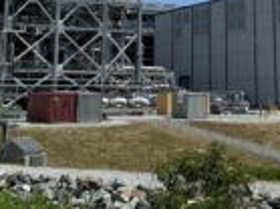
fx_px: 671
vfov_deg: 17.1
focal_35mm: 83
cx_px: 177
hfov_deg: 23.5
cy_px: -24
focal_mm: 6.76
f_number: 1.78
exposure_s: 1/7092
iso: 80
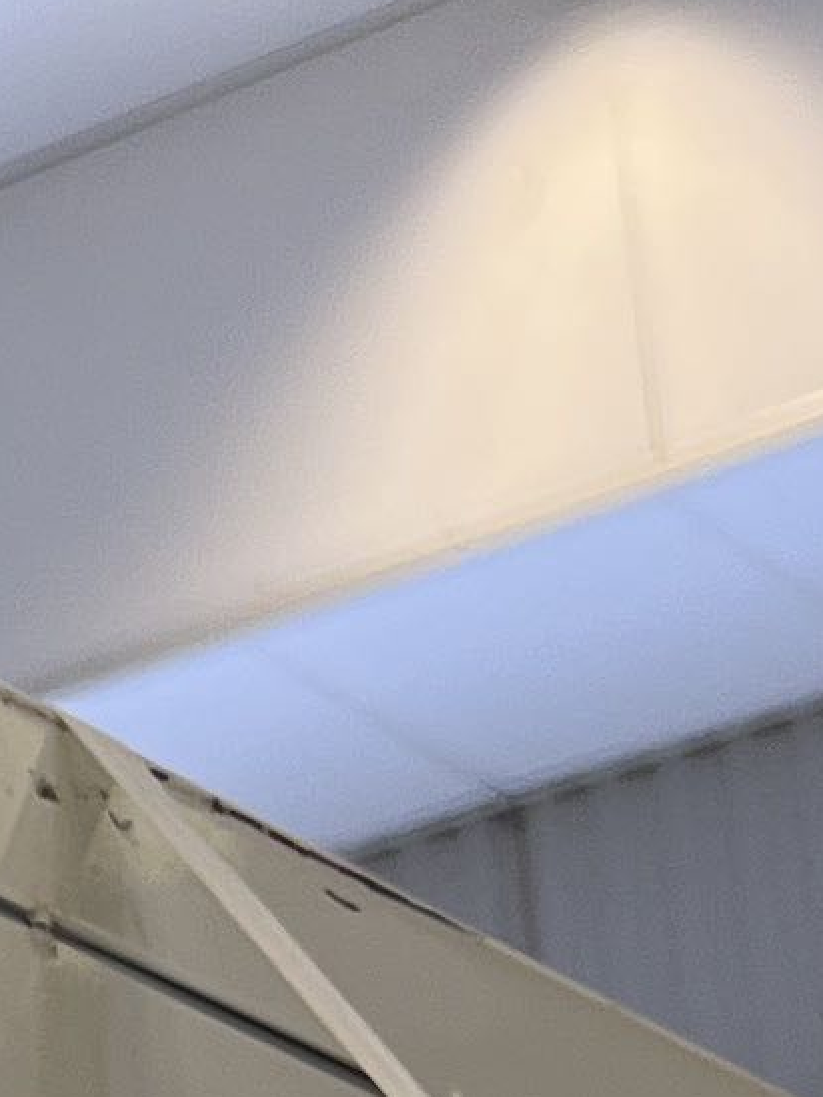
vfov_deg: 10.0
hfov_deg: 7.2
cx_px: -1248
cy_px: 1716
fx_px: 6052
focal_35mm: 191
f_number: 1.5
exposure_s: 1/100
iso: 64
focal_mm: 5.7
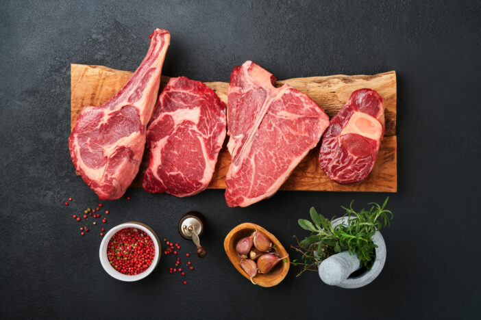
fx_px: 1202
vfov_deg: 15.2
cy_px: 160
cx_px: 240
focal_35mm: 90
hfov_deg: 22.6
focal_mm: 60
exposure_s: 1/160
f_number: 9
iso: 160
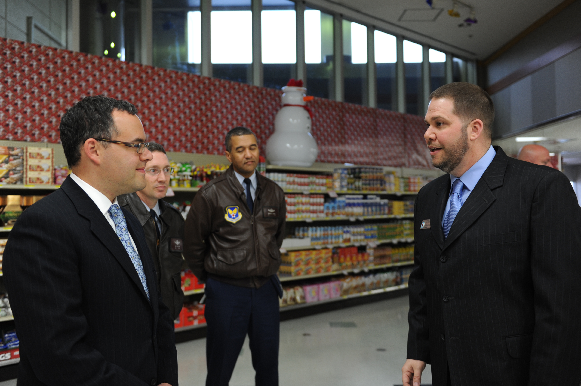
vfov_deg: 38.8
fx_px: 548
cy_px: 193
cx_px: 290
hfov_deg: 55.8
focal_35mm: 34
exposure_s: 1/50
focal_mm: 34
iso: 640
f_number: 2.8
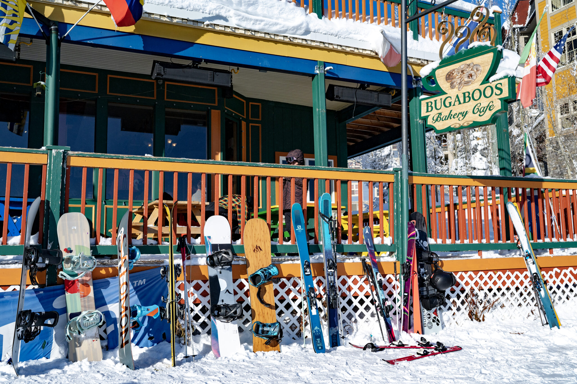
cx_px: 288
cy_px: 192
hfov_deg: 54.5
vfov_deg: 37.8
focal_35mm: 35
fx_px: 561
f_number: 5
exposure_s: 1/2000
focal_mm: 35
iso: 500
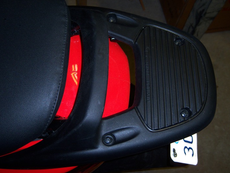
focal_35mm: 41
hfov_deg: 45.8
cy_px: 75
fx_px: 273
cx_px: 113
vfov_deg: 35.1
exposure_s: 1/60
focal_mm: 7.5
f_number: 2.8
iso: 80
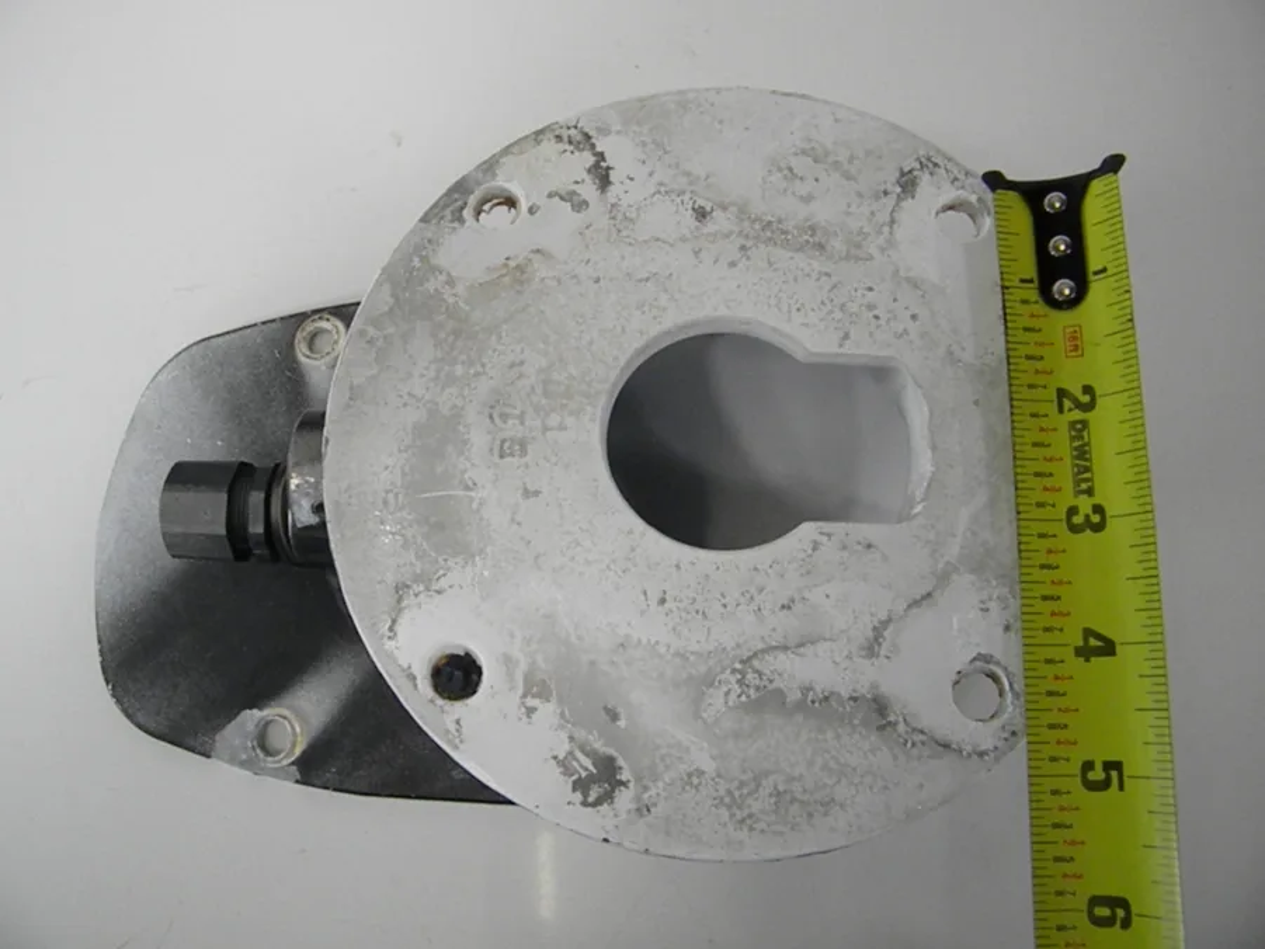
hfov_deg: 63.4
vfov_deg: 49.8
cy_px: 474
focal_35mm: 28
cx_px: 632
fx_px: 1023
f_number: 3.5
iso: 720
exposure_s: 1/650
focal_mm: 5
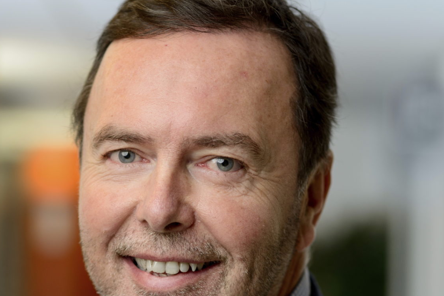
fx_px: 1913
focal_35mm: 155
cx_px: 104
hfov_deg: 13.2
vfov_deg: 8.9
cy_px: 205
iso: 200
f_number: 2
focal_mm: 85
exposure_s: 1/125
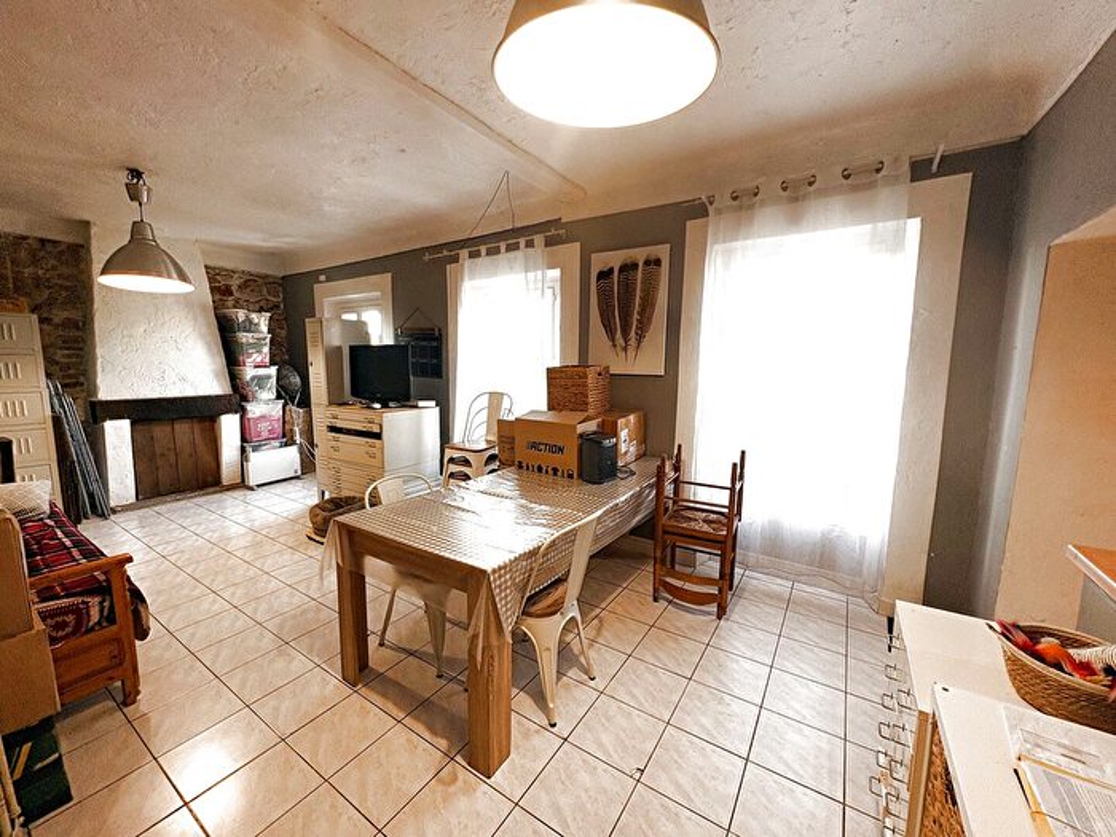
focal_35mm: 14
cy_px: 418
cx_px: 558
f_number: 2.2
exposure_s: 1/103
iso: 100
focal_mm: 2.22
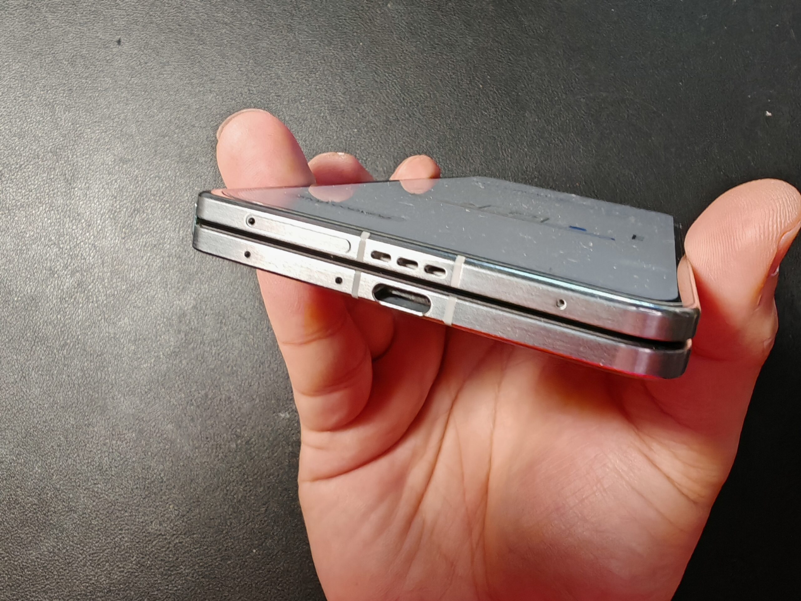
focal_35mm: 27
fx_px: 625
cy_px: 300
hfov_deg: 65.3
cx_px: 400
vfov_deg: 51.4
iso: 64
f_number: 2
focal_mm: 1.82
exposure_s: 1/50
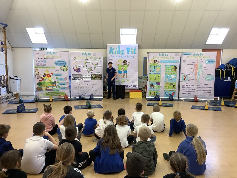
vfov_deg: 45.4
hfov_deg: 58.4
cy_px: 89
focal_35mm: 31
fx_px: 212
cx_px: 118
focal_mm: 3.3
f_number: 2.4
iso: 160
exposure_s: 1/50
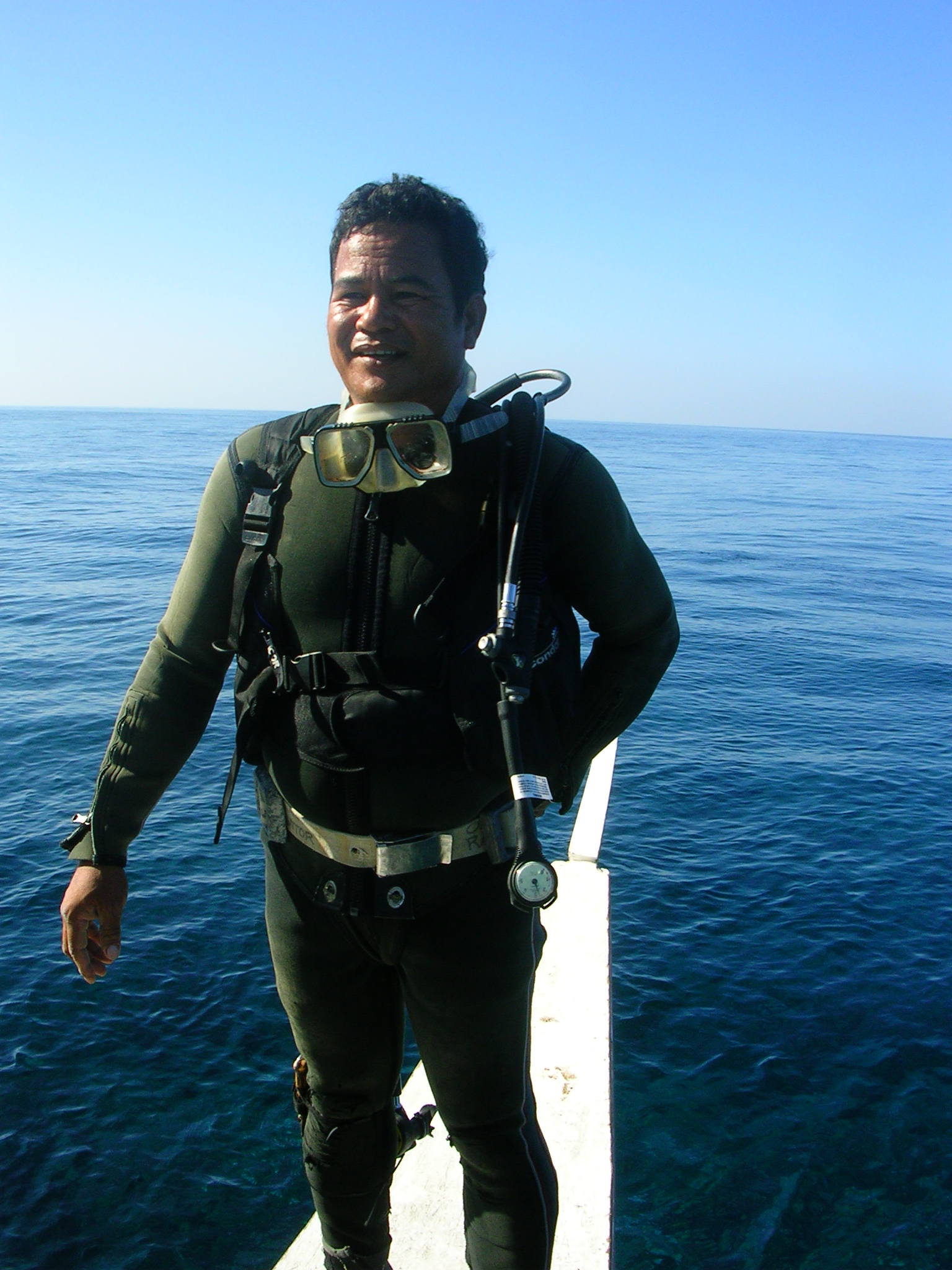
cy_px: 635
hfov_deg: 37.7
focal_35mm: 38
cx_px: 476
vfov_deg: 49.0
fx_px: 1393
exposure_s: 1/240
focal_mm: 5.8
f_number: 5.6
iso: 50
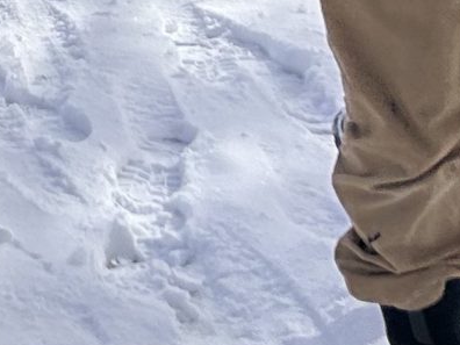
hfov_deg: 10.9
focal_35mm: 168
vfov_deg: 8.2
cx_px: -398
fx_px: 2232
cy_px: -455
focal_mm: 5.7
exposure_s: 1/8000
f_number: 1.5
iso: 50
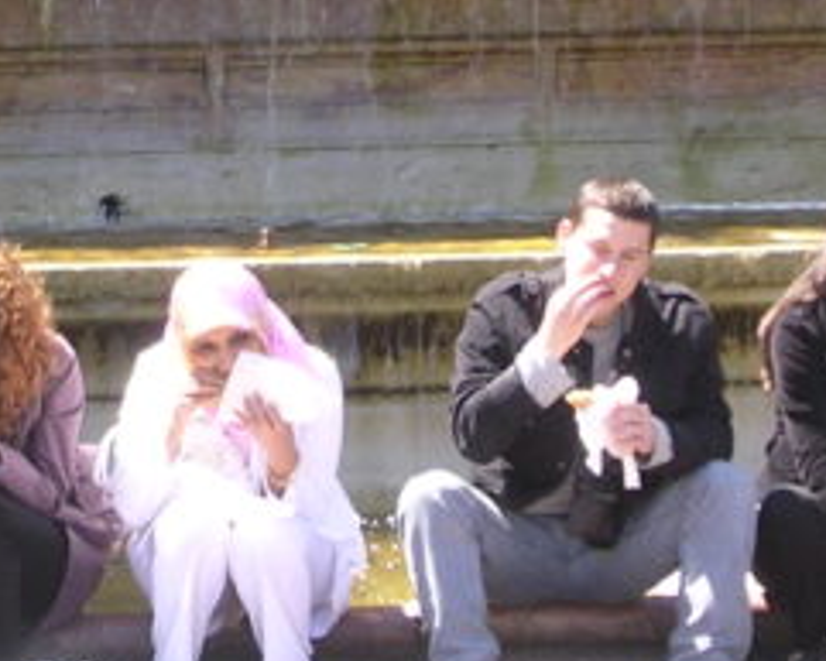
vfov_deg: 5.2
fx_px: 7215
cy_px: -86
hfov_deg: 6.5
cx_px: 185
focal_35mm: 295
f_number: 4.4
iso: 100
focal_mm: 14.5
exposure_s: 1/88.7
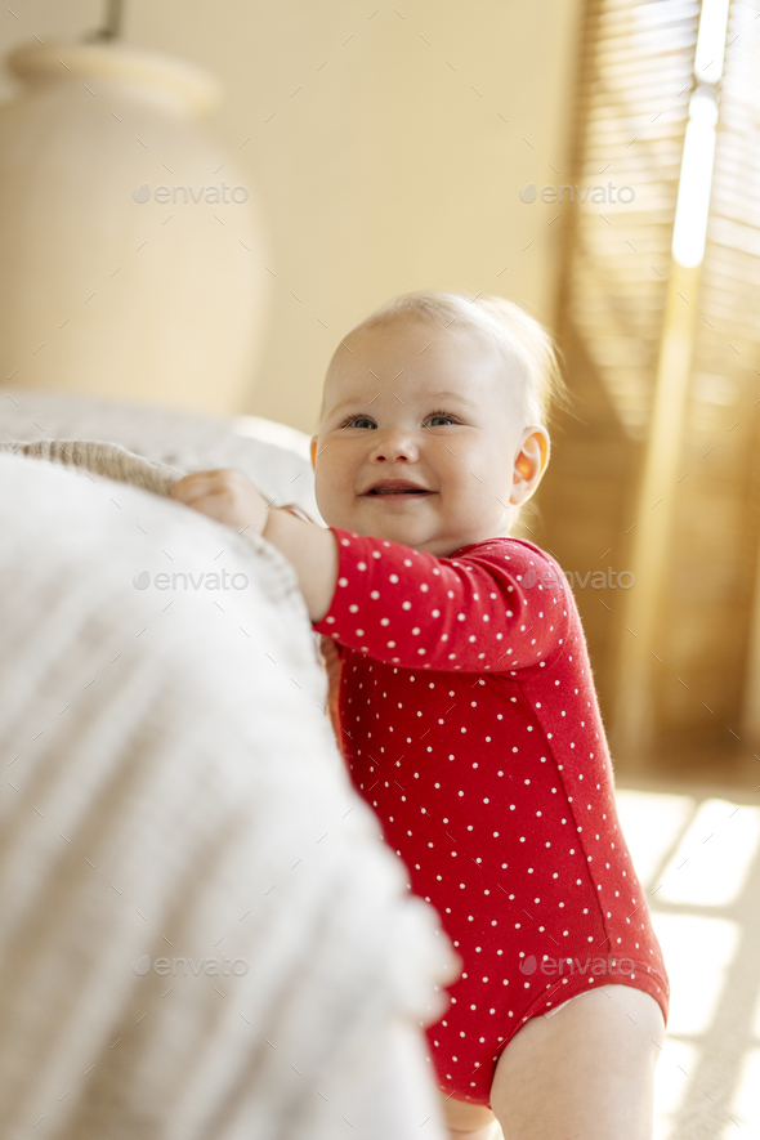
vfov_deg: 39.6
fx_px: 1583
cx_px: 380
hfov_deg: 27.0
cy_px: 570
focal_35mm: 50
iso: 500
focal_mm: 50
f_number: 2
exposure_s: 1/640
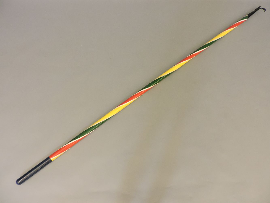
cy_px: 102
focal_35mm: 24
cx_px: 135
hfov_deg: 71.6
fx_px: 187
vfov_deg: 56.8
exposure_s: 1/20
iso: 800
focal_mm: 4.3
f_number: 3
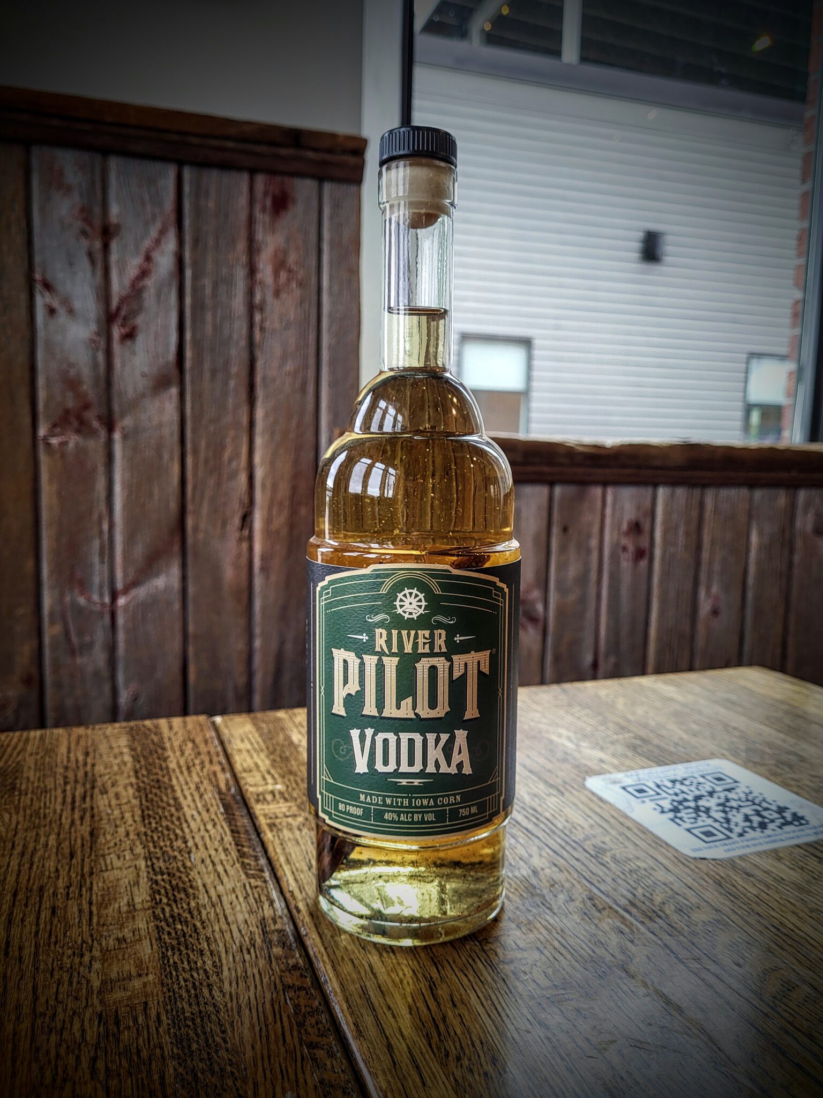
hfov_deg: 53.1
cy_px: 549
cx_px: 412
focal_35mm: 26
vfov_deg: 67.3
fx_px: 824
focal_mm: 5.4
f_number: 1.8
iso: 160
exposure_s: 1/120
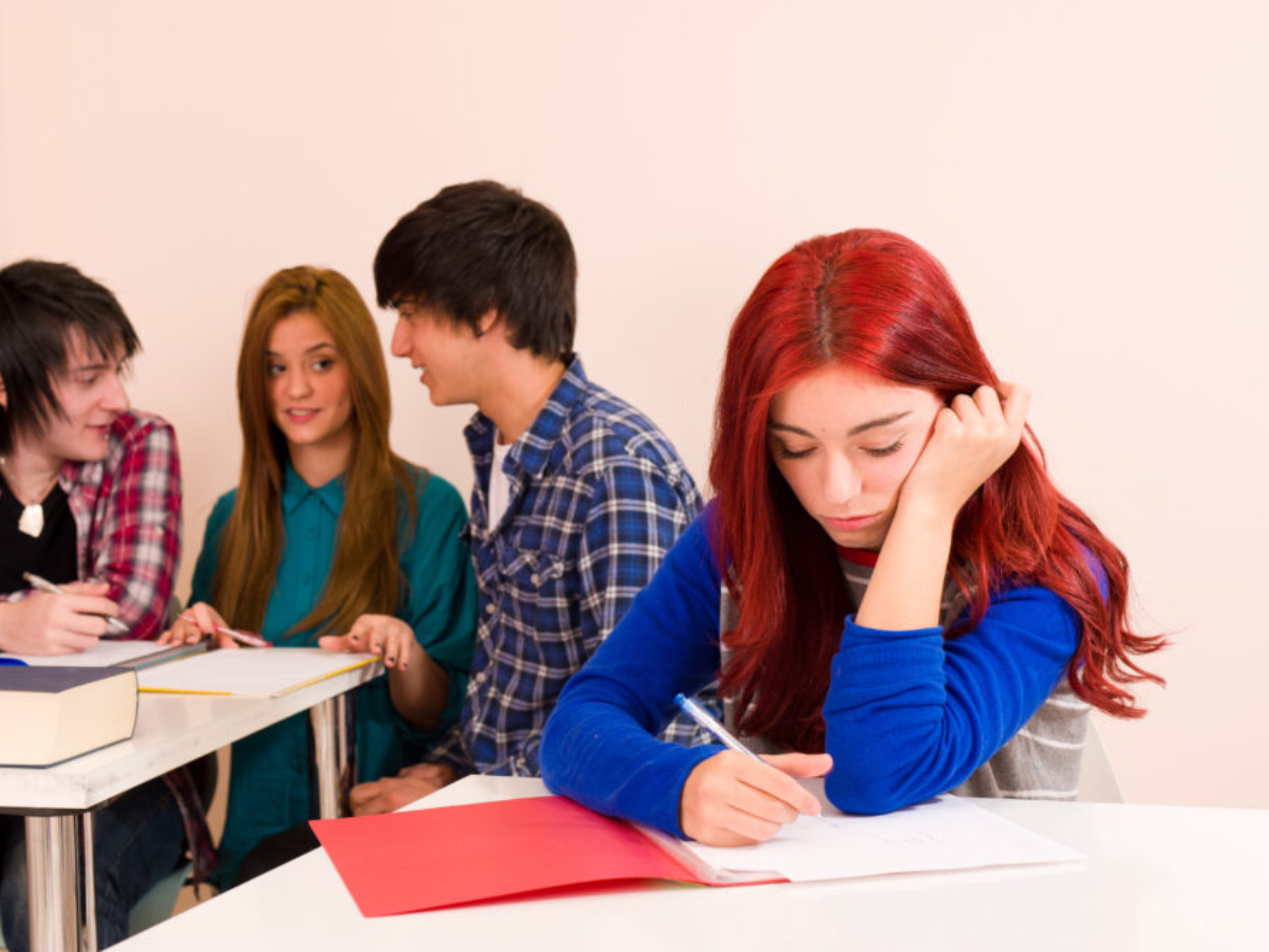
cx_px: 566
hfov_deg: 34.9
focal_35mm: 55
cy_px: 470
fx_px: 2017
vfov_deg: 26.6
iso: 200
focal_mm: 50
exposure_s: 1/60
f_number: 6.3
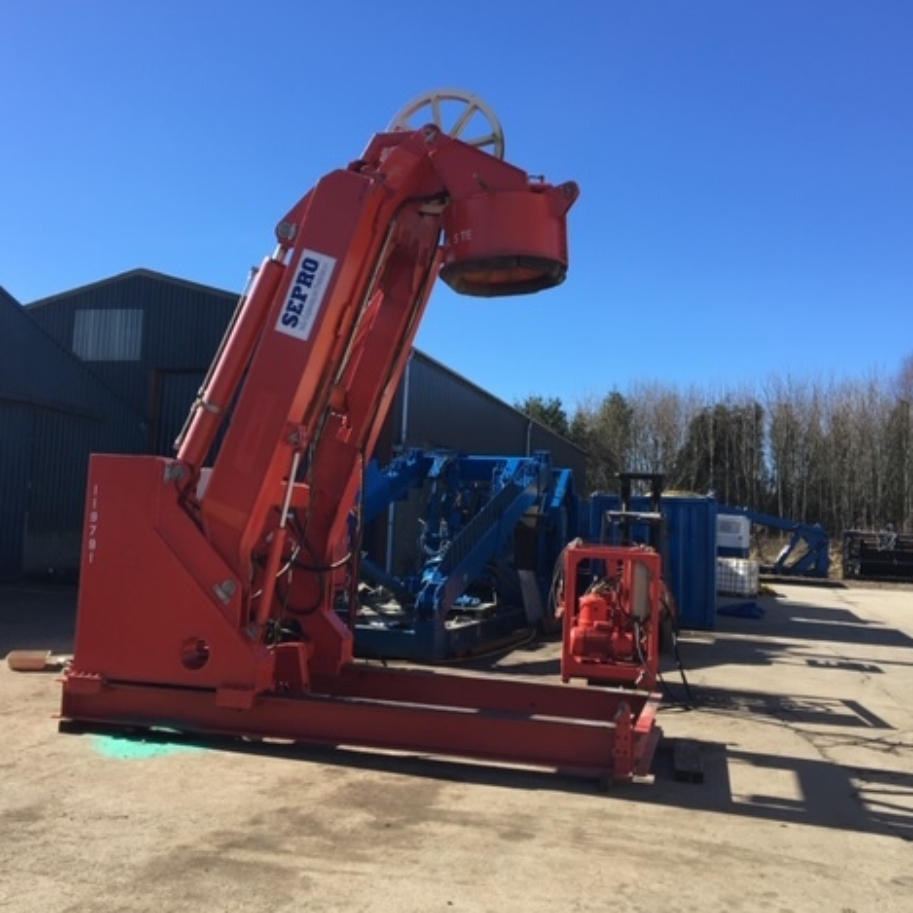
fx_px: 1044
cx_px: 434
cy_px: 450
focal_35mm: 35
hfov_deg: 47.2
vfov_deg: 47.2
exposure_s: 1/864
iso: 25
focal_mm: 4.15
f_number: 2.2
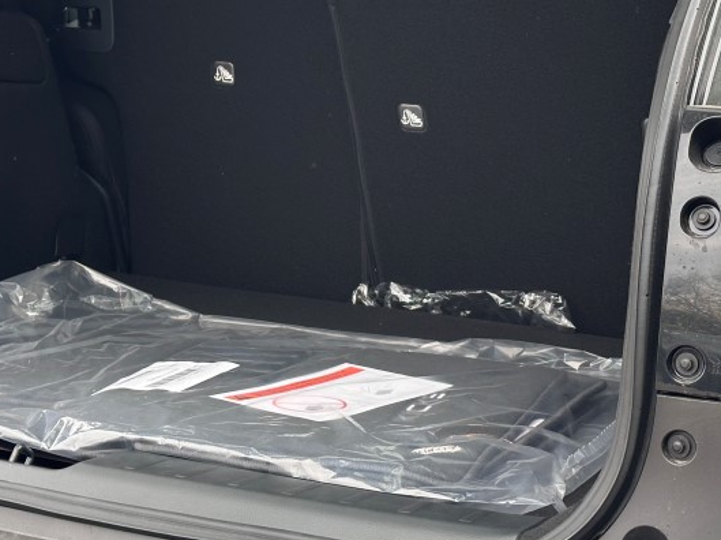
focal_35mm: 93
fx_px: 1936
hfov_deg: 21.1
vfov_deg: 15.8
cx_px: 301
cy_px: 175
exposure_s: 1/171
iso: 80
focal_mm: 6.86
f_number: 1.78
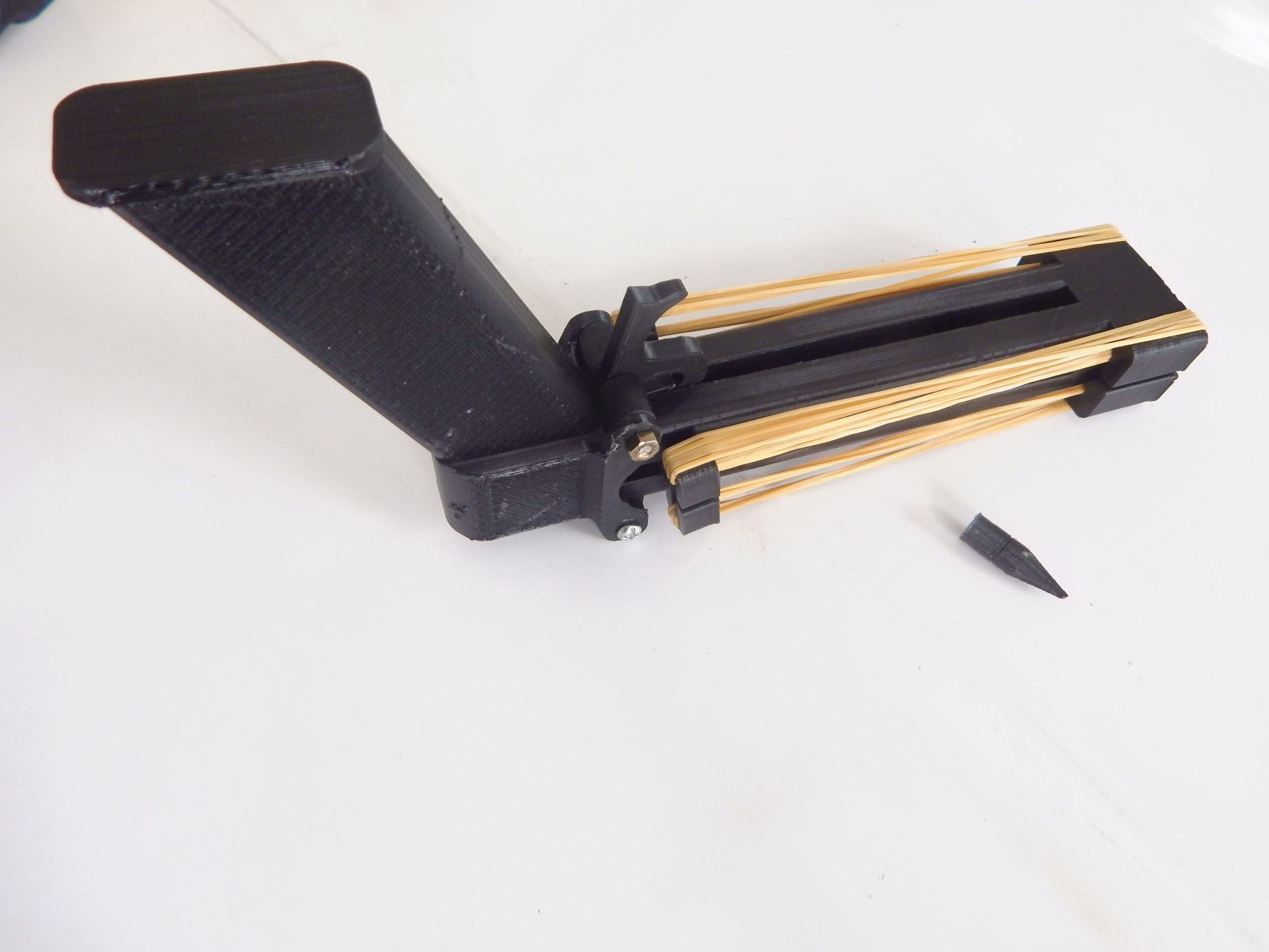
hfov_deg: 76.4
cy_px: 476
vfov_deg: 61.1
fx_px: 806
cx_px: 634
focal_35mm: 22
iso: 220
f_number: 3
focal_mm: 4
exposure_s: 1/30
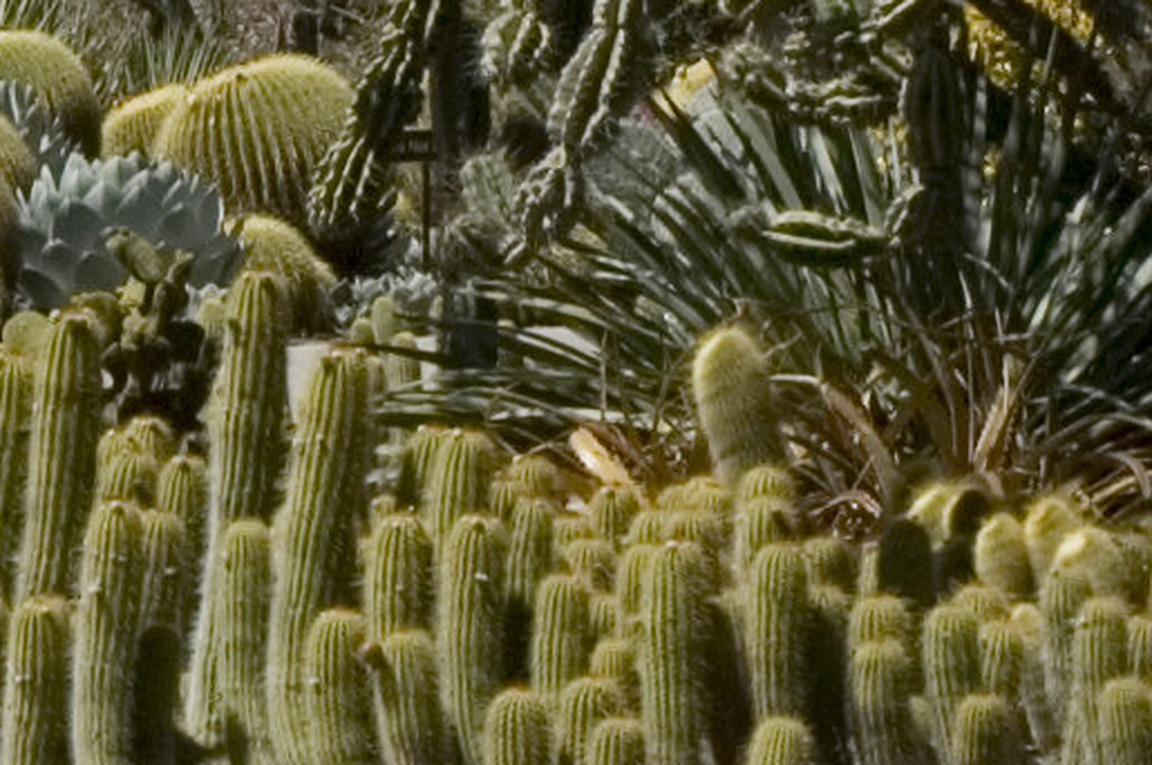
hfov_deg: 6.6
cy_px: 154
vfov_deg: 4.5
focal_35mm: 307
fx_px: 9809
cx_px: -868
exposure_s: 1/160
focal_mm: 35
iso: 200
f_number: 18
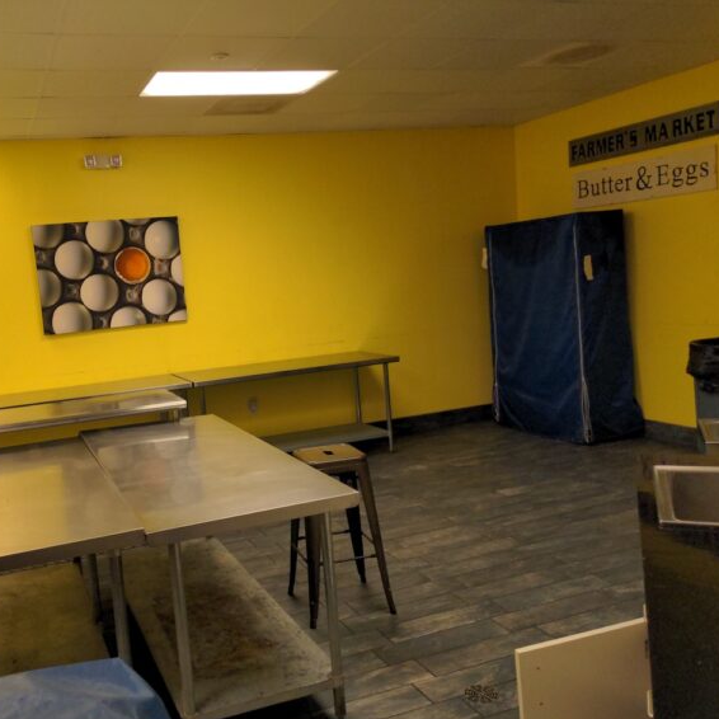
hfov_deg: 53.1
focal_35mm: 30
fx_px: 705
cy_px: 365
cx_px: 246
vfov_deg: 54.0
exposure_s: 1/131
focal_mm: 4.38
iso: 55
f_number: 1.73
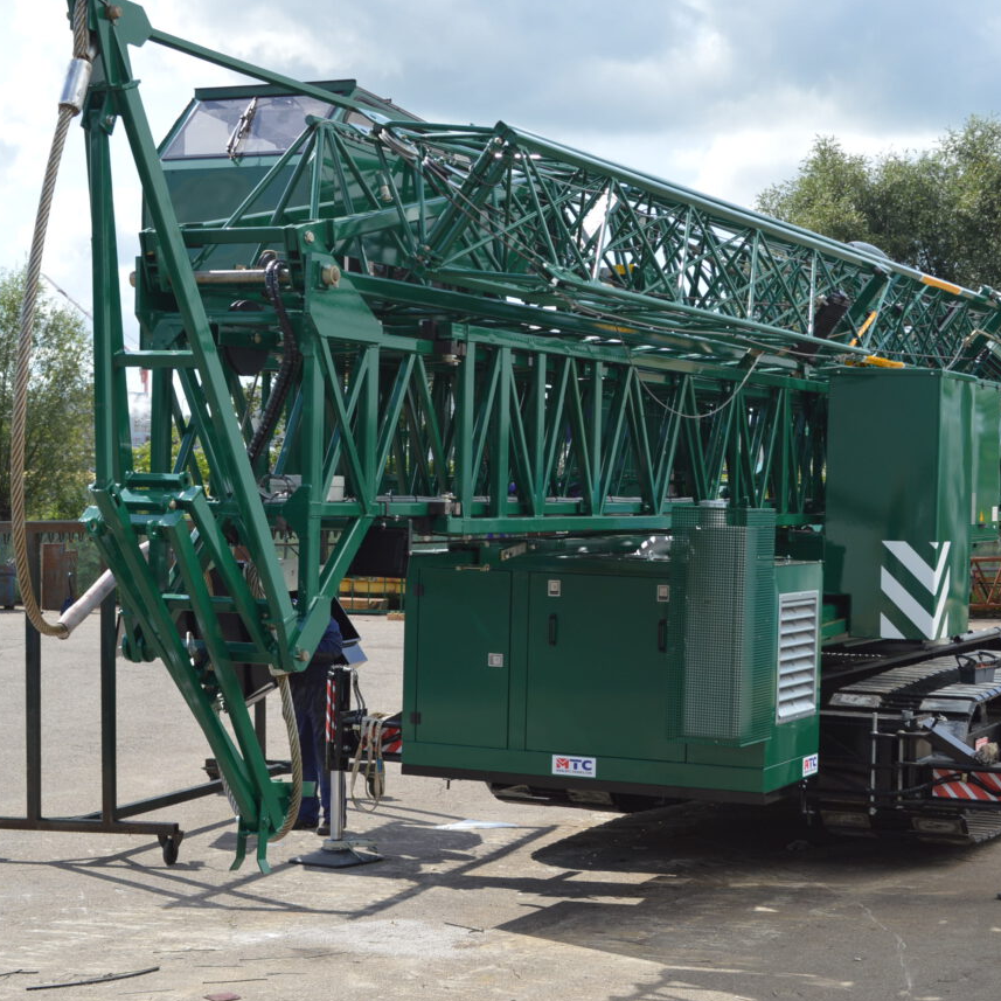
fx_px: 2213
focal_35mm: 68
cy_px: 502
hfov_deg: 25.4
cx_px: 613
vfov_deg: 25.5
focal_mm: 35
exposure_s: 1/200
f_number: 7.1
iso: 100
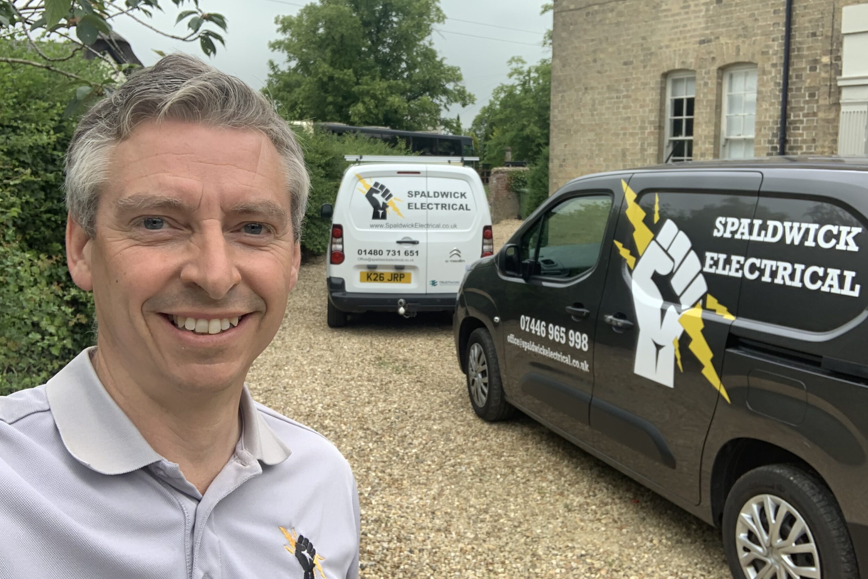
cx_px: 439
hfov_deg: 55.8
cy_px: 256
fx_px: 820
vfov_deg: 38.8
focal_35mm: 34
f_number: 2.2
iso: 16
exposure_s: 1/240
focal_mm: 2.87
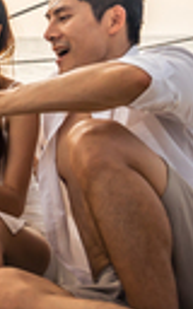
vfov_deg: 21.5
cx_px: -224
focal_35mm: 94
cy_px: 21
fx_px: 791
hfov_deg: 12.0
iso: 500
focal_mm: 20
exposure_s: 1/800
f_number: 2.8
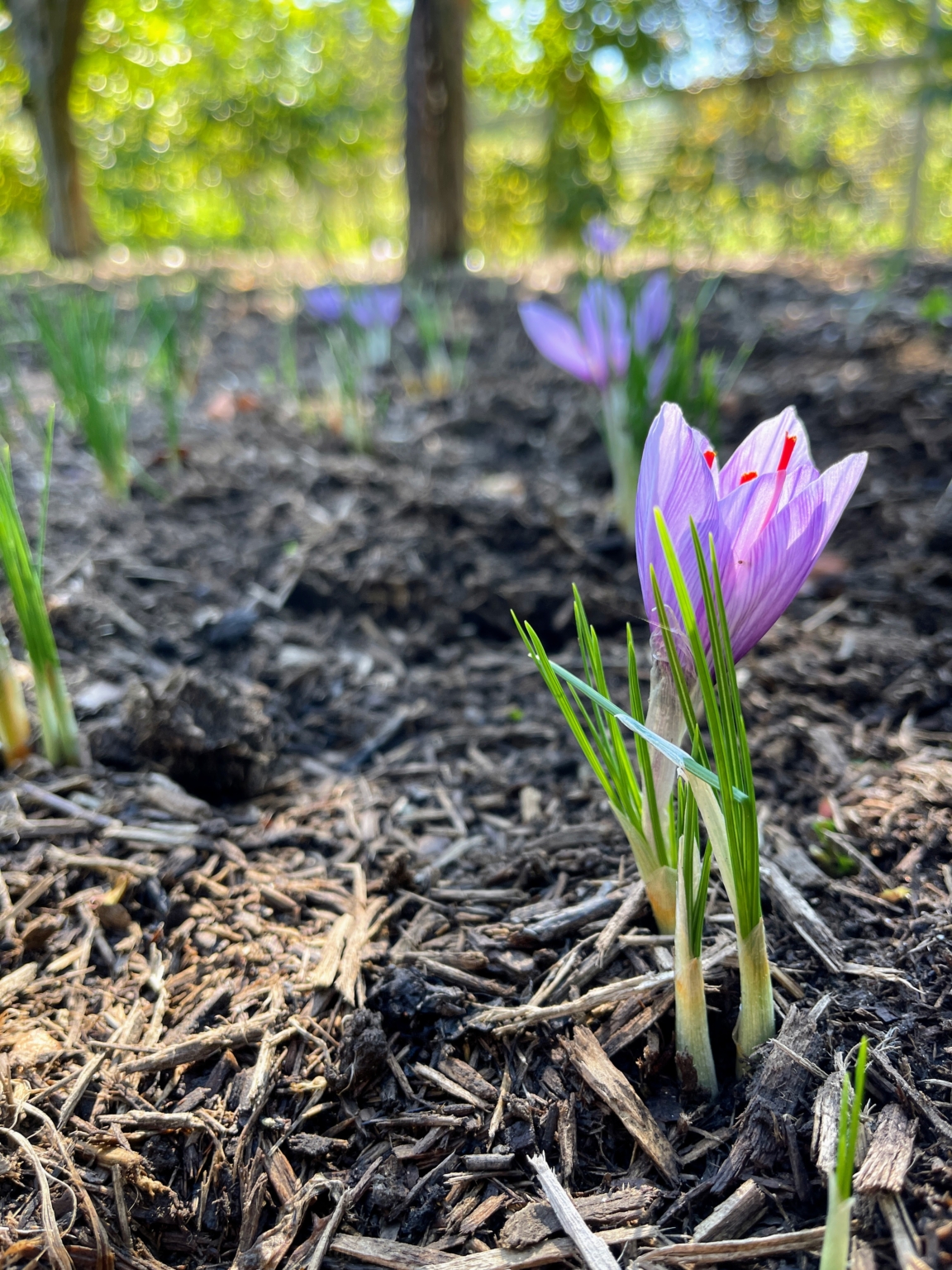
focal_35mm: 26
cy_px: 635
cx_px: 476
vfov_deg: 67.3
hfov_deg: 53.1
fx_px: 953
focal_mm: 5.1
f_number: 1.6
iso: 32
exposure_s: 1/206
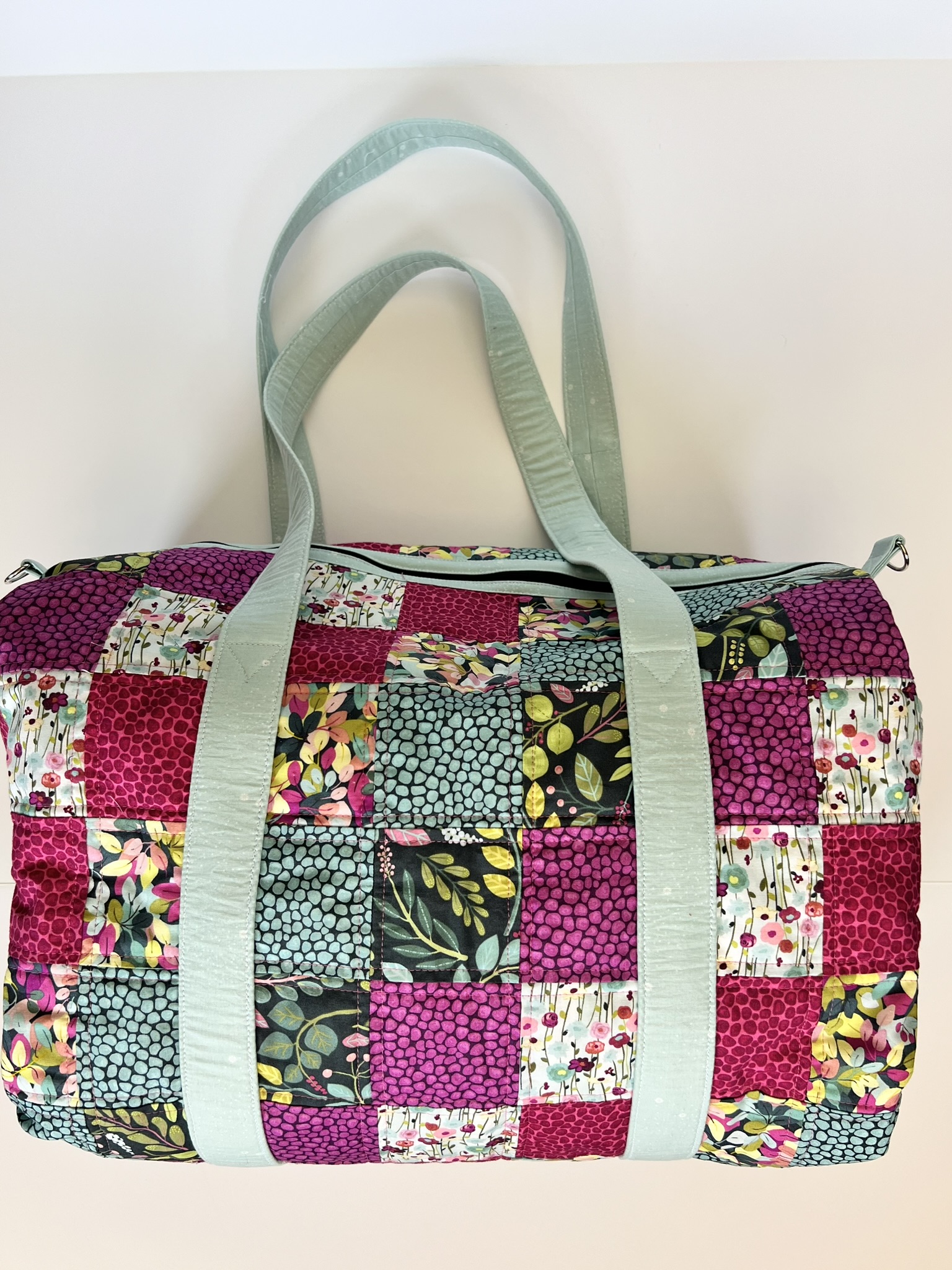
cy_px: 635
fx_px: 953
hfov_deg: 53.1
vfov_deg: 67.3
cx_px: 476
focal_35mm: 26
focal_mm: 5.7
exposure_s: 1/121
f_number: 1.5
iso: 64
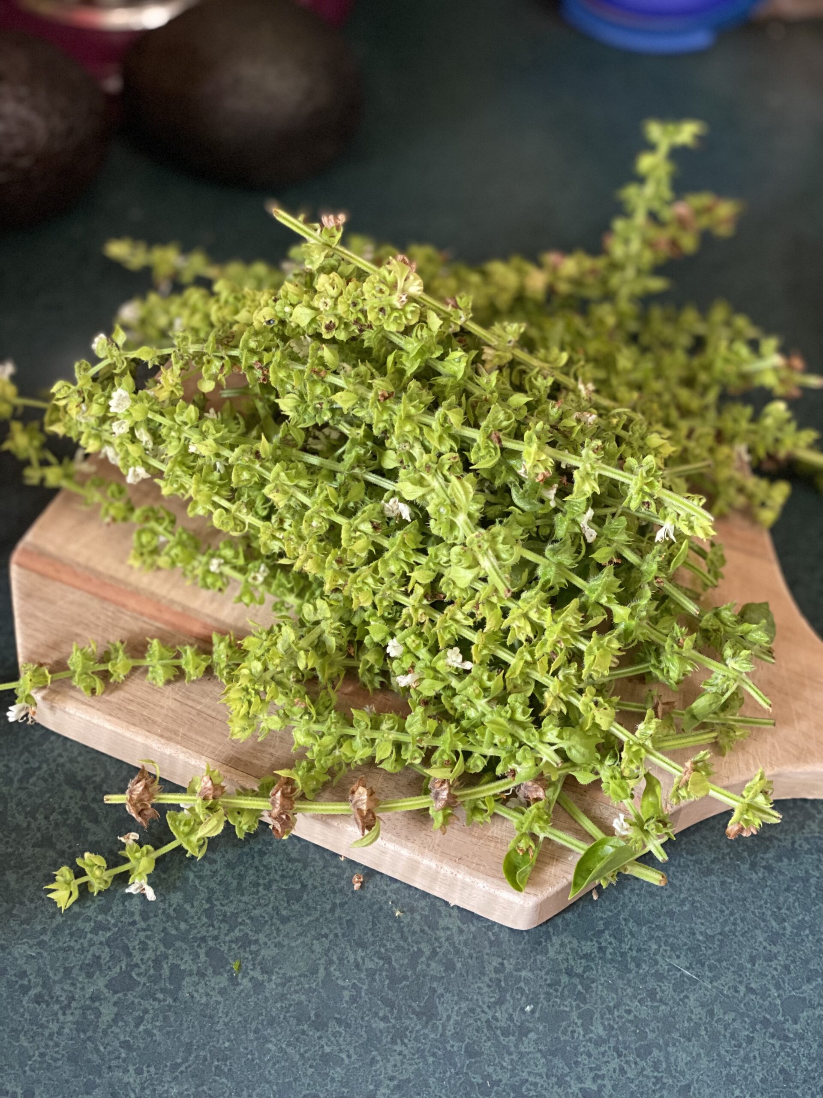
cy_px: 549
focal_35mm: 52
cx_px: 412
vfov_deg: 36.8
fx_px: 1648
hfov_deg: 28.0
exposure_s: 1/40
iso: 320
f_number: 2
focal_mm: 6
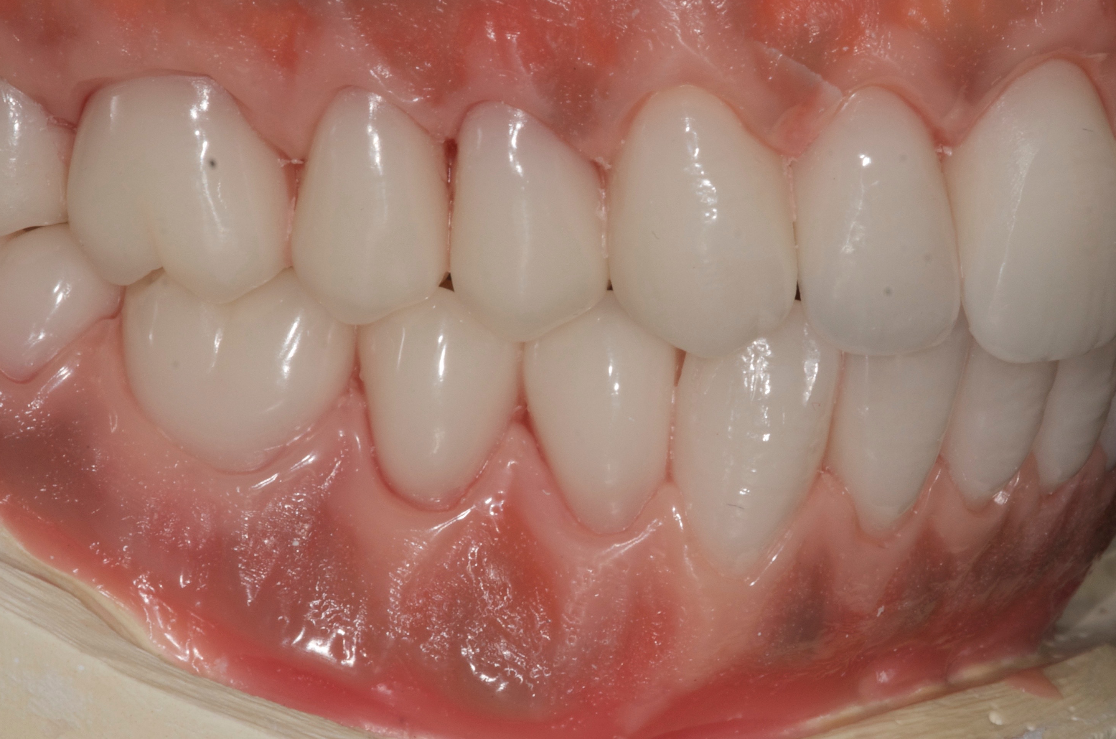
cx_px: 747
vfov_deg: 5.1
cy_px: 361
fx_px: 8254
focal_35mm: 267
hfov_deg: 7.7
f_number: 18
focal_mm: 105
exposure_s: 1/100
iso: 200
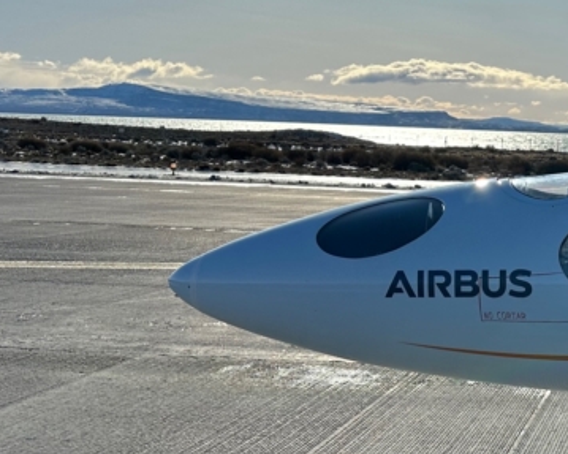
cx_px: 652
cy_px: 265
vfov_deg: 23.8
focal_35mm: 64
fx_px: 1076
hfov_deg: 26.8
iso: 80
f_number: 1.78
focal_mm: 6.86
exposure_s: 1/12048
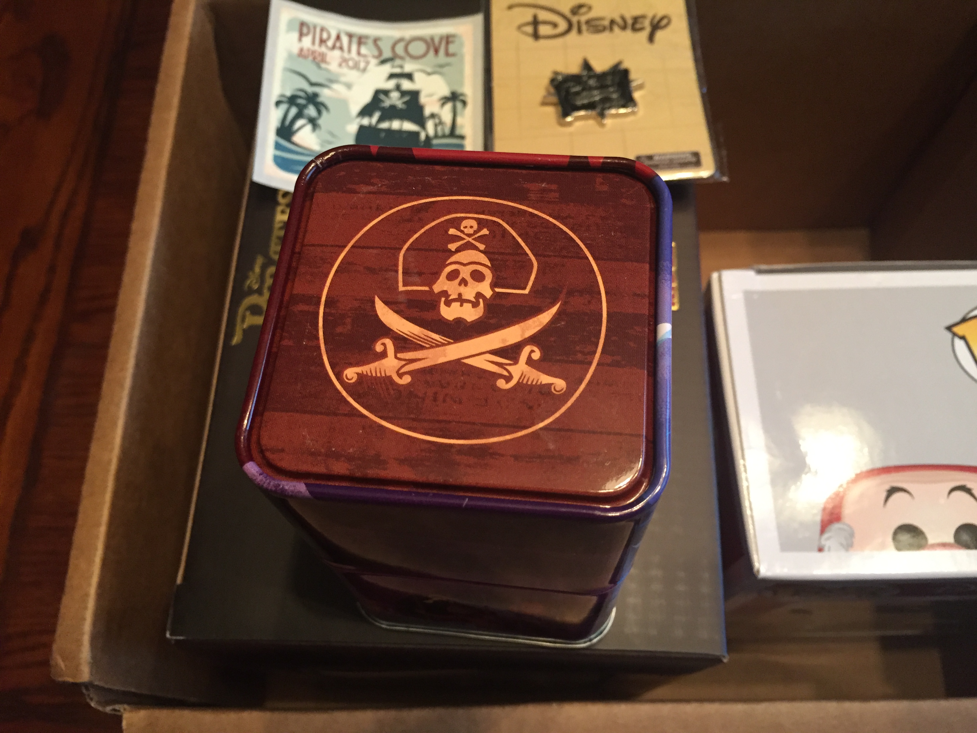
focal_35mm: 29
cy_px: 366
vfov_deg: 48.2
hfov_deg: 61.7
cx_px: 488
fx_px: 818
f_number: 2.2
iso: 200
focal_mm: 4.15
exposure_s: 1/30
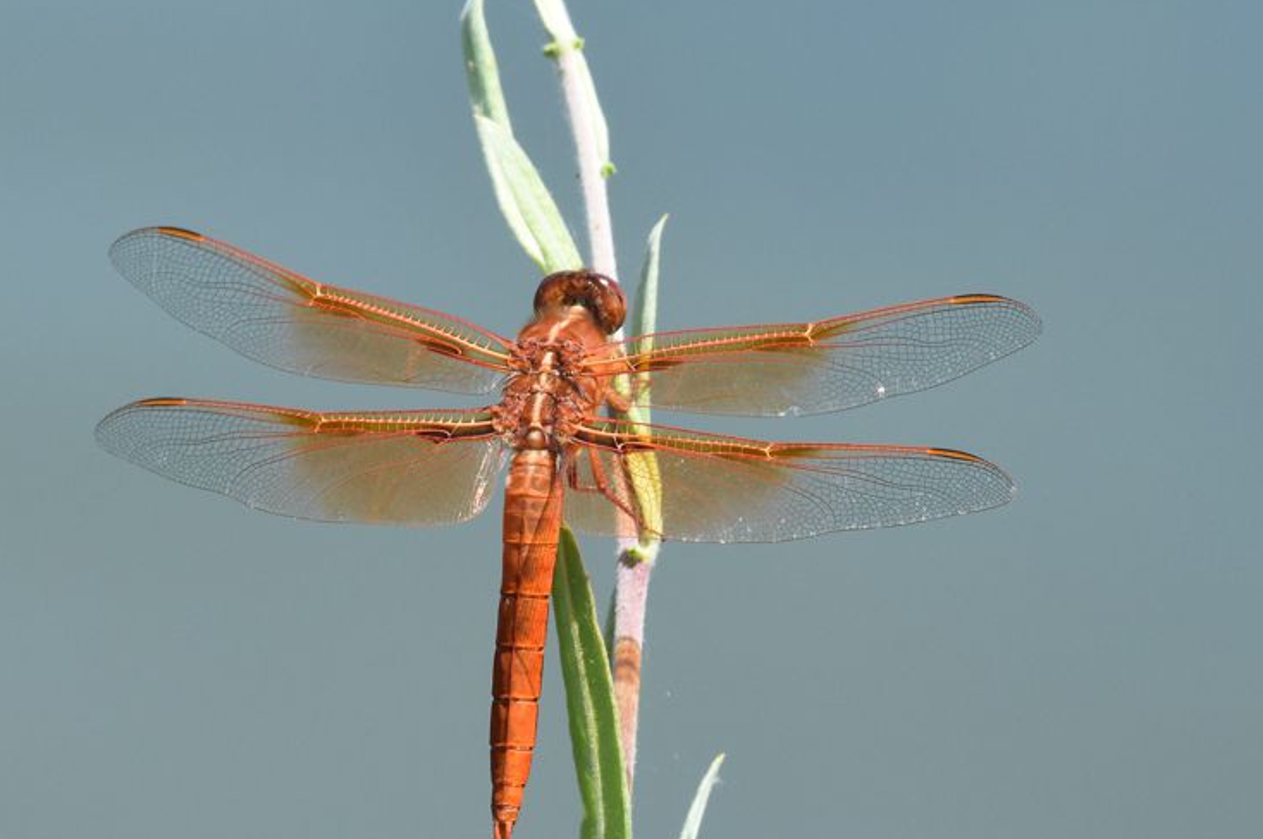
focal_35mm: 327
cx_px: 654
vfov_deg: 4.2
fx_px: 11462
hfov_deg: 6.3
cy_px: 450
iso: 720
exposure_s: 1/1000
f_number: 8
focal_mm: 200
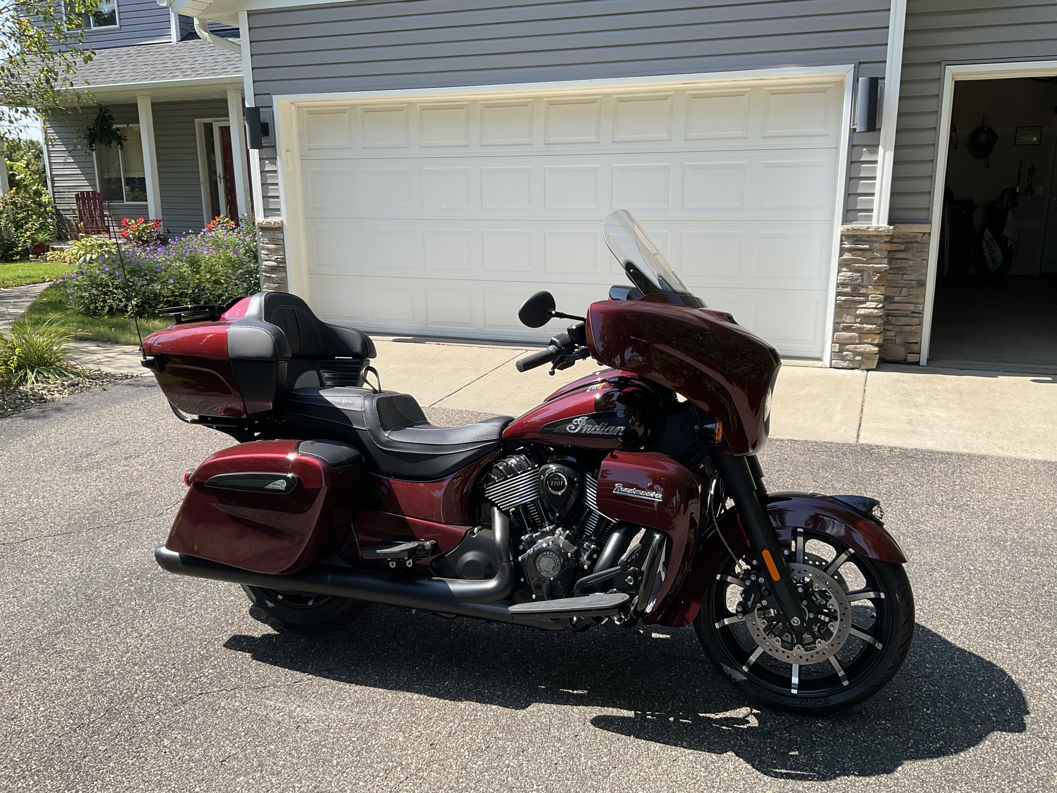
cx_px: 528
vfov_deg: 48.2
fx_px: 886
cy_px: 396
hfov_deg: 61.7
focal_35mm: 29
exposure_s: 1/804
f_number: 1.8
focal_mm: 3
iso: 16
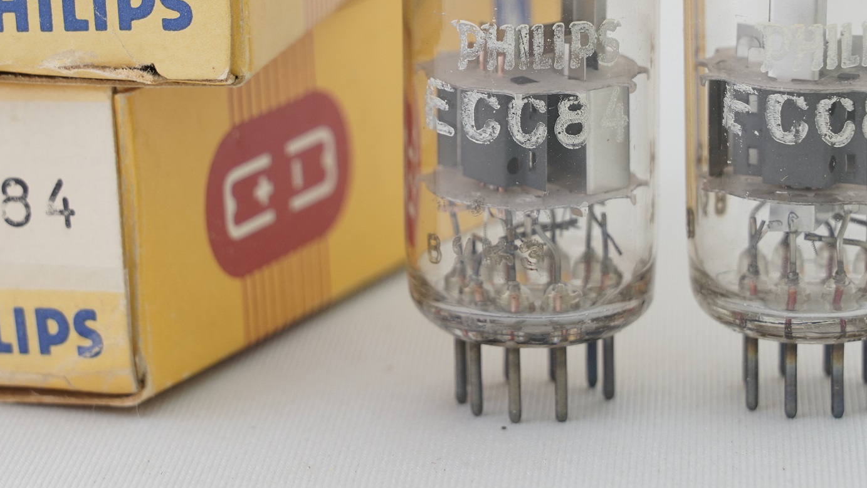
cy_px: 68
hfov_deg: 12.0
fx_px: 4115
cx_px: 409
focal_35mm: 179
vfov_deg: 6.8
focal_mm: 105
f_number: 11
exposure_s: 1/3
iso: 800
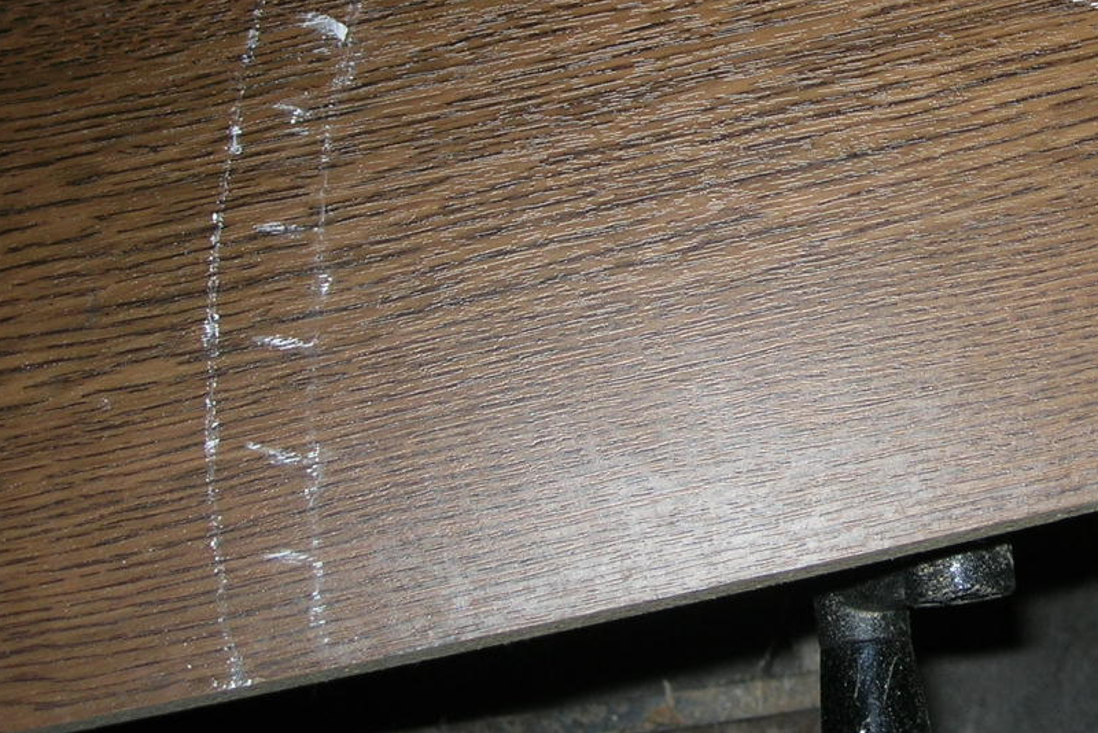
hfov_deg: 24.8
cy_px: 108
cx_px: 1005
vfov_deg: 17.1
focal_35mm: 79
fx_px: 2410
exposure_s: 1/60.1
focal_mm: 7.8
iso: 64
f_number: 2.8
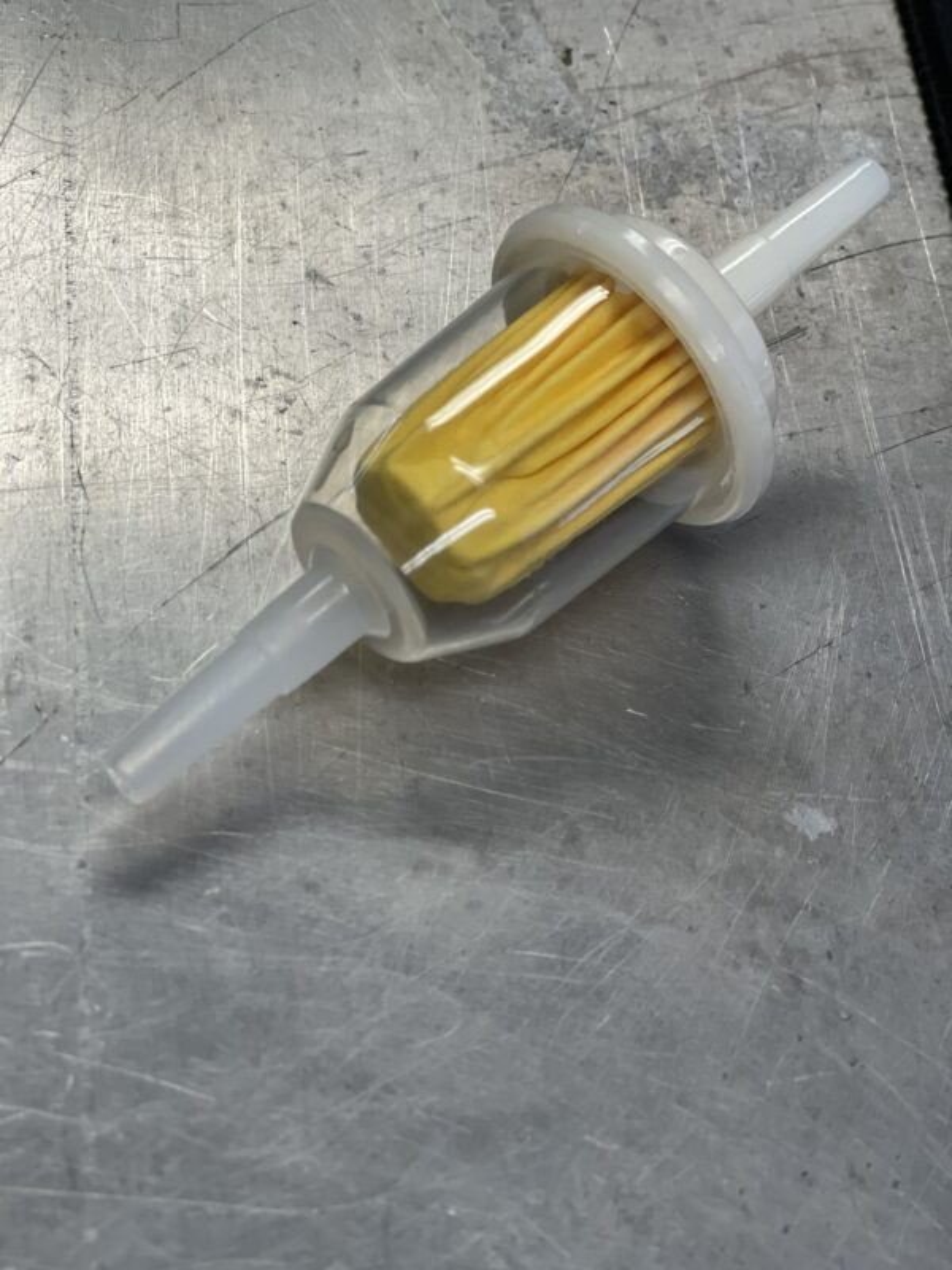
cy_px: 635
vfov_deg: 30.3
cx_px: 476
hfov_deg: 22.9
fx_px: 2347
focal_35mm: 64
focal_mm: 7.5
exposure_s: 1/121
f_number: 2.2
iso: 160
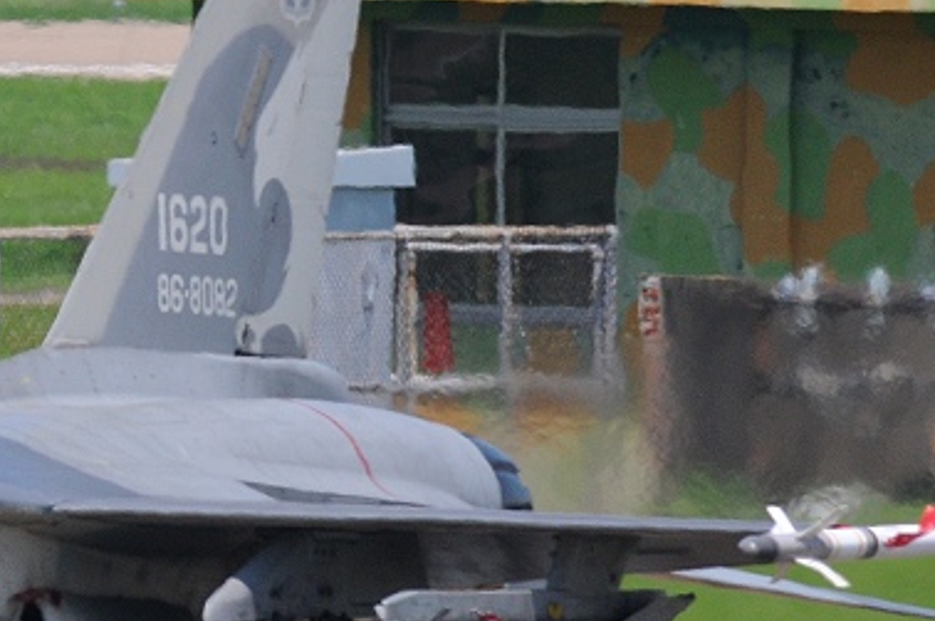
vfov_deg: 0.7
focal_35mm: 2030
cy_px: 470
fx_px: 52655
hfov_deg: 1.0
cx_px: -104
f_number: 8
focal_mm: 500
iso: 400
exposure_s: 1/1250
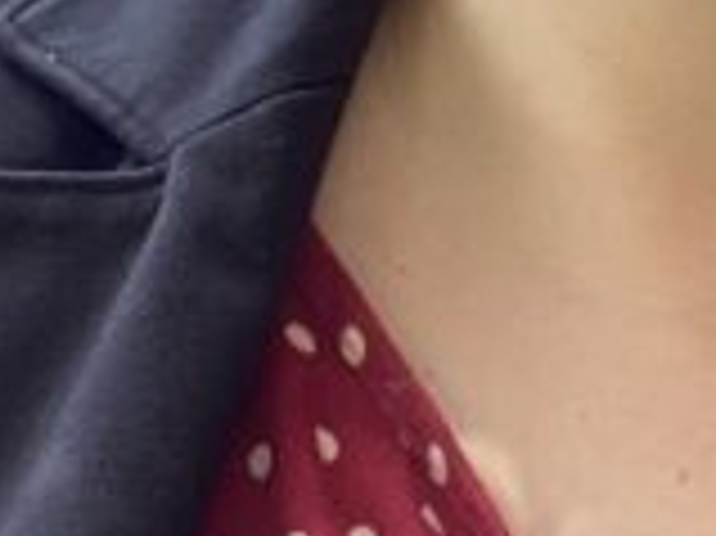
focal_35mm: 148
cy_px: 27
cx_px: 333
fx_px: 3059
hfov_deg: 13.3
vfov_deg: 10.0
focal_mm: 2.71
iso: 80
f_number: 2.2
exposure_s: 1/122
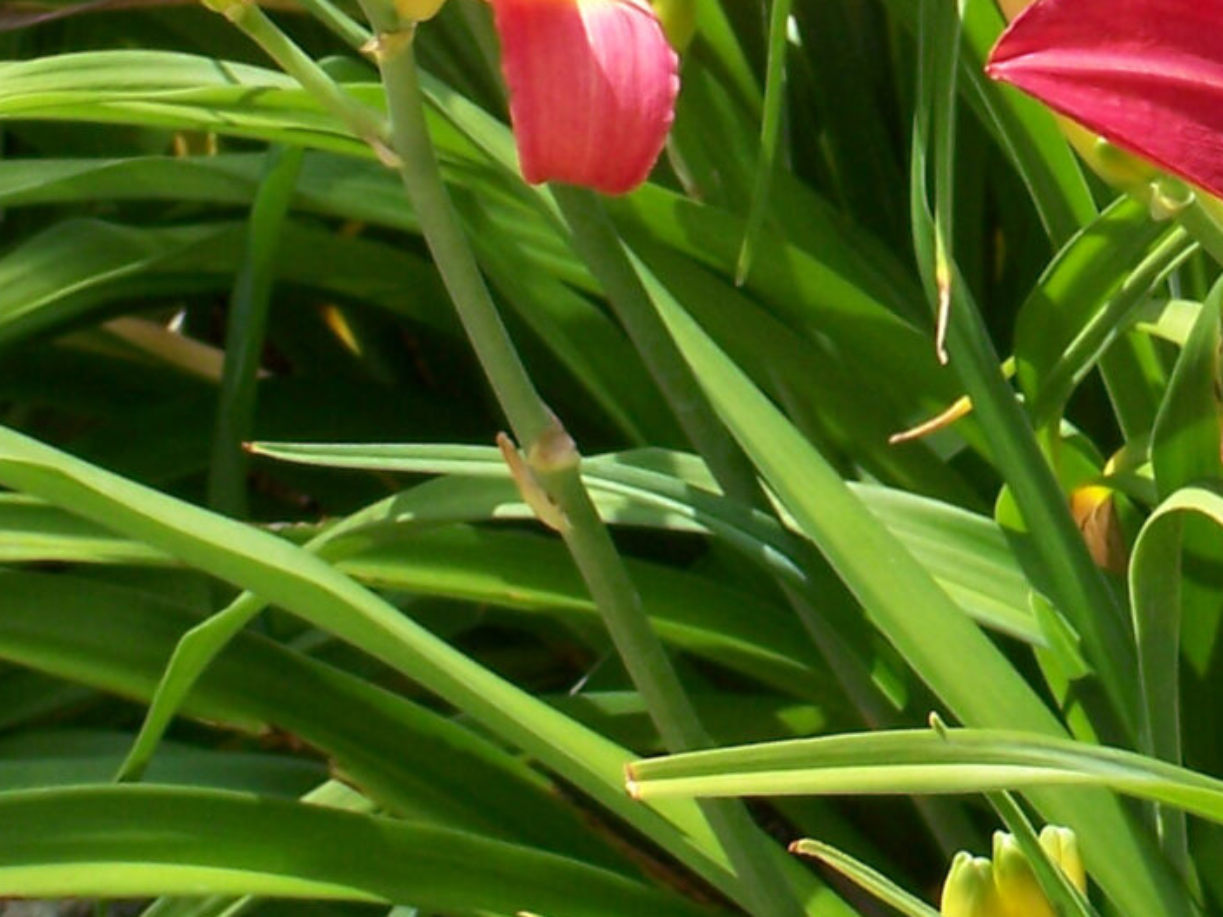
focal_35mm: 298
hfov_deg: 6.6
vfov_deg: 4.9
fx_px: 10528
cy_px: -519
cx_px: 1145
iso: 64
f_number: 4.5
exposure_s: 1/320
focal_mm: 13.7
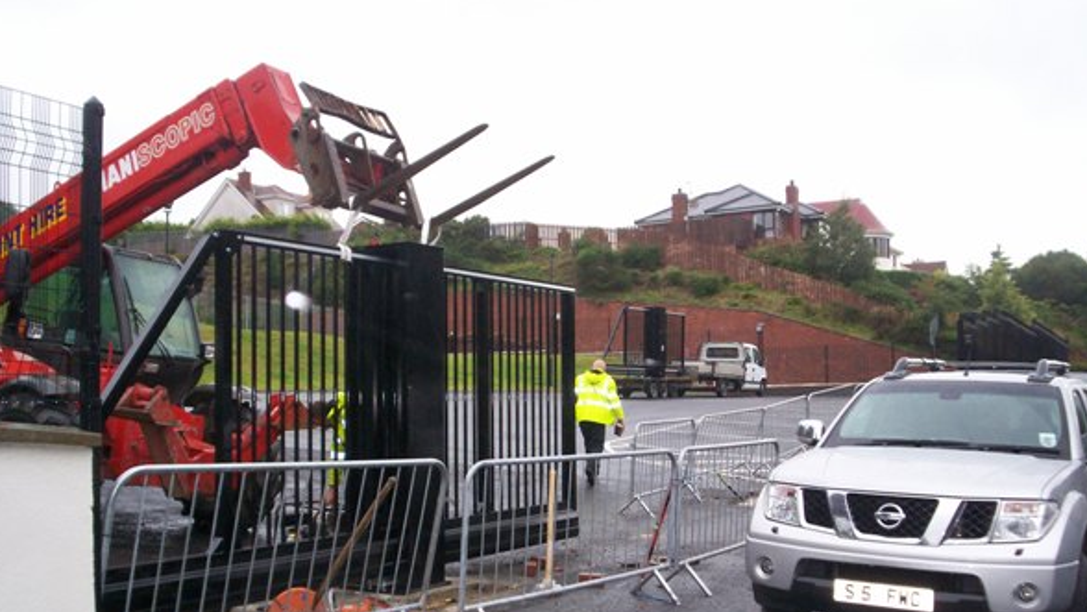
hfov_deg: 50.5
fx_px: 1153
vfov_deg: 29.5
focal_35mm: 40
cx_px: 542
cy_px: 403
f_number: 4.5
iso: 140
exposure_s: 1/77.8
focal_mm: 5.9
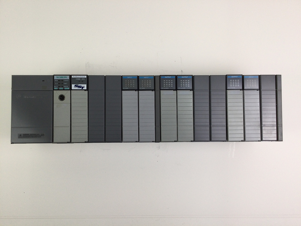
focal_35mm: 31
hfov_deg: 58.3
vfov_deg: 45.4
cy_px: 113
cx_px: 150
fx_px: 270
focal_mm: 3.3
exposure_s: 1/50
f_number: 2.4
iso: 32
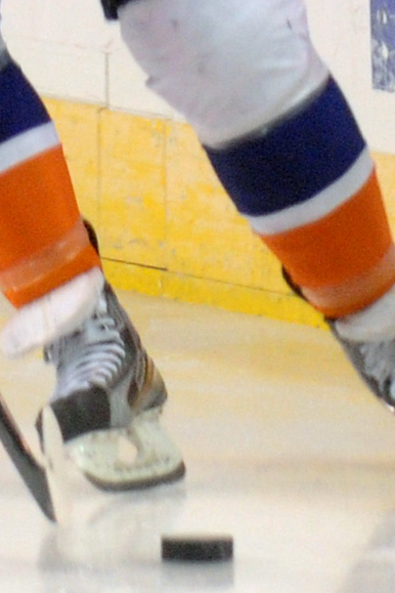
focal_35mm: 435
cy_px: -60
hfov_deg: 3.2
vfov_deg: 4.7
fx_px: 7159
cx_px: 31
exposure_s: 1/640
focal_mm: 140
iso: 1600
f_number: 4
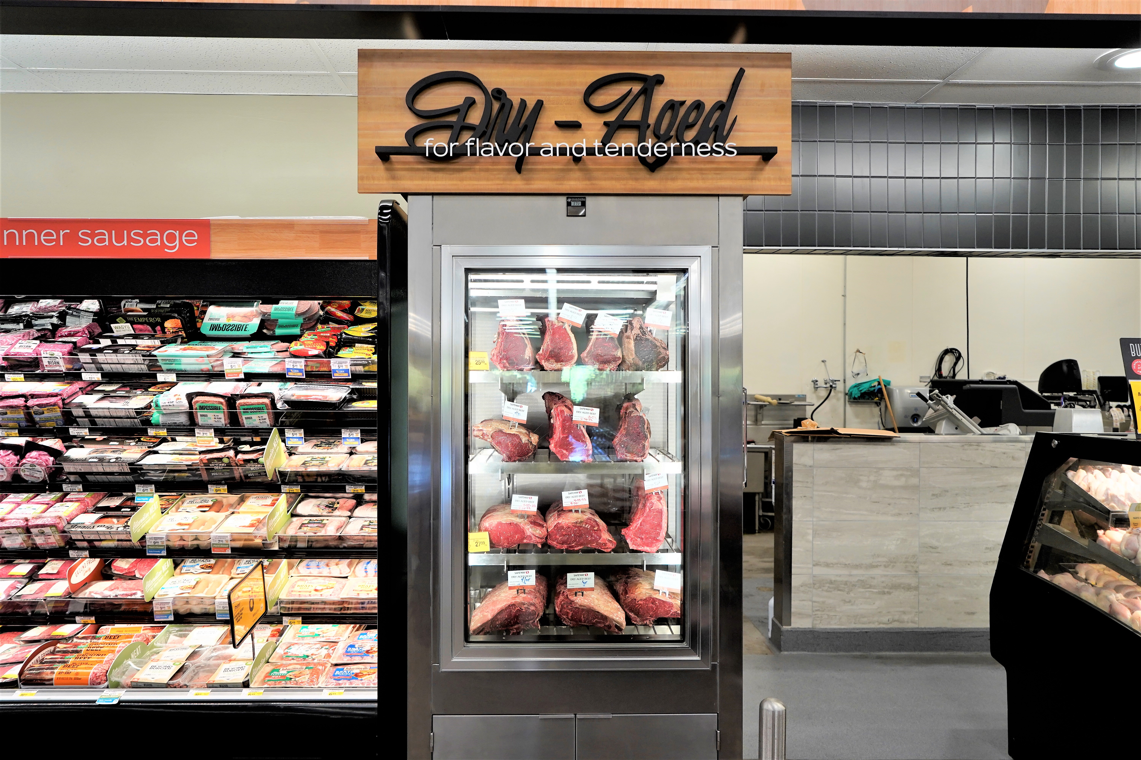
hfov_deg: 67.4
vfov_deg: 47.9
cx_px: 570
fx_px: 856
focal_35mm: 27
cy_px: 380
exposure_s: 1/160
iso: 800
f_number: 4
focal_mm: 27
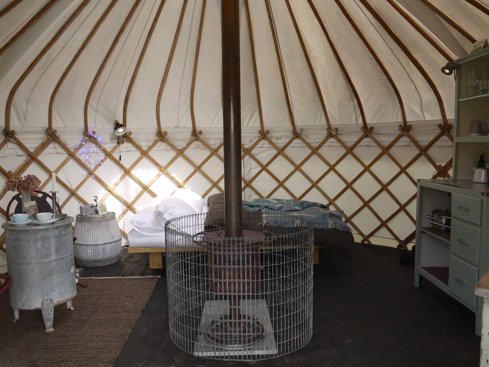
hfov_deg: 63.4
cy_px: 184
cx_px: 244
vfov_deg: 49.7
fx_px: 396
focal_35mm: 28
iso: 100
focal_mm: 14
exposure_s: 1/100
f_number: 4.5
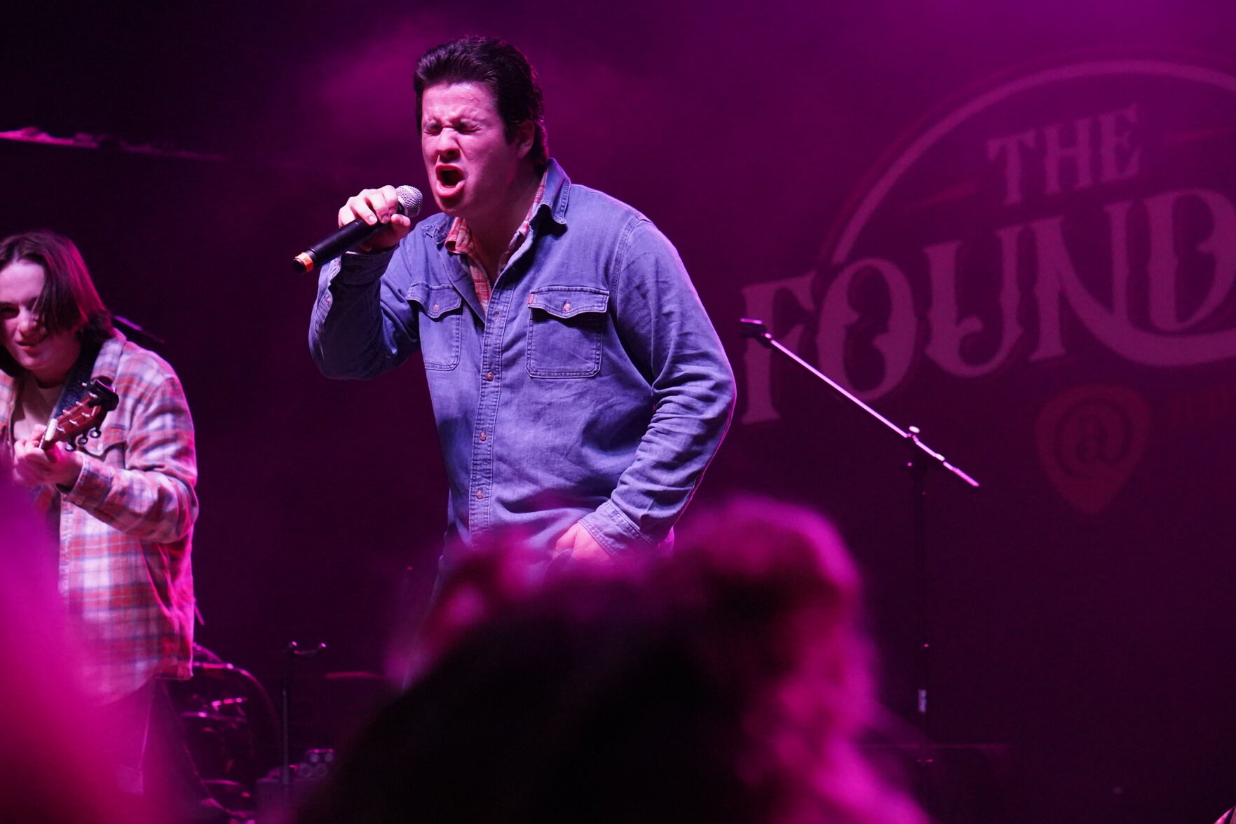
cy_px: 412
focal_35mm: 75
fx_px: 2575
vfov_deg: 18.2
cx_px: 618
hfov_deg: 27.0
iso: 8000
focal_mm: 50
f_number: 3.2
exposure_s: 1/250
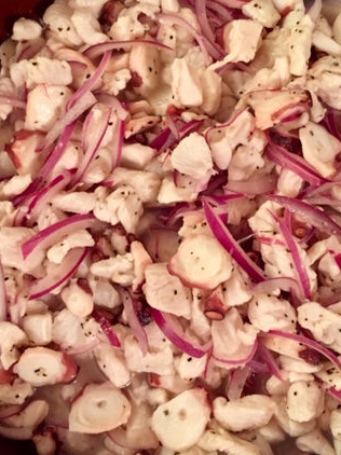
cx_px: 168
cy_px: 217
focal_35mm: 44
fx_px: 579
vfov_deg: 43.0
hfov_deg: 32.8
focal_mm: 4.15
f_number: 2.2
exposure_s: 1/15
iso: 250
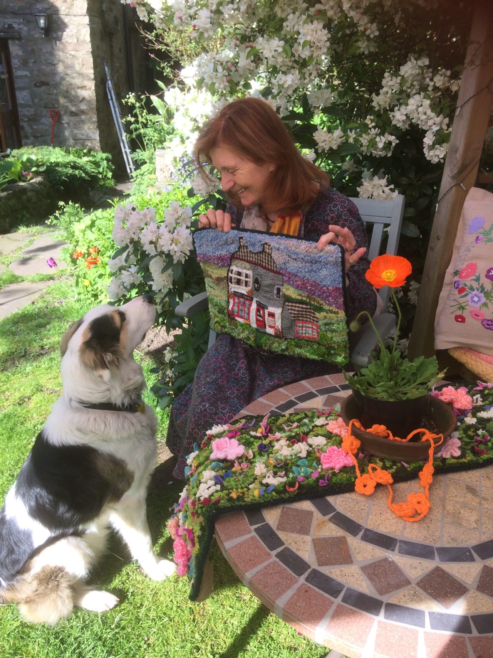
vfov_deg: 61.7
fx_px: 551
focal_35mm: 29
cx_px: 246
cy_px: 329
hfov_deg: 48.2
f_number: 2.2
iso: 32
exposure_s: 1/387
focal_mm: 4.15
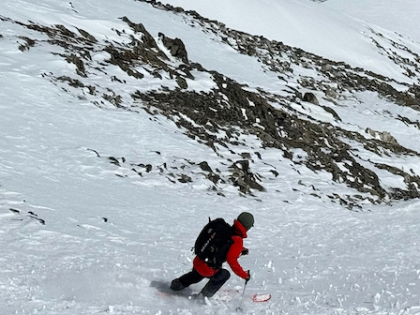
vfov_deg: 10.6
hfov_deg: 14.0
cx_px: 495
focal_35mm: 137
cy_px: -68
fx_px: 1662
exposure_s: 1/50000
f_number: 1.78
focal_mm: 6.86
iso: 80
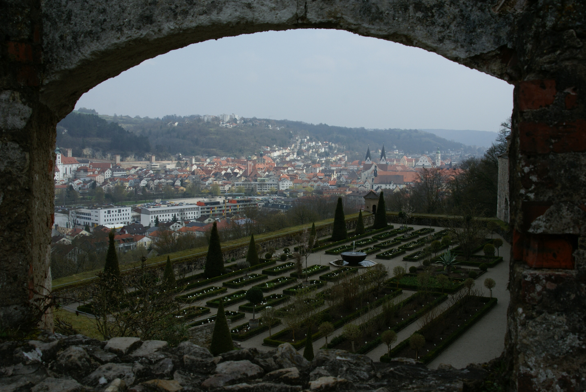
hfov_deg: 46.4
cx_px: 293
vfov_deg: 31.9
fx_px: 684
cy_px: 196
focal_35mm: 42
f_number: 11
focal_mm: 28
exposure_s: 1/250
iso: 100
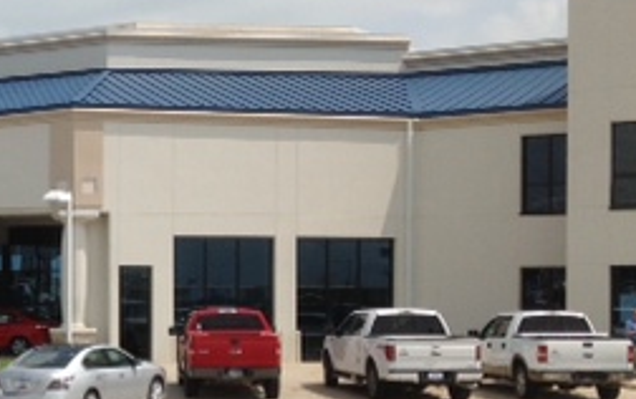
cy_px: 283
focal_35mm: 94
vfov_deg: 13.9
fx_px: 1631
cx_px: -58
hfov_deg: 21.0
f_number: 2.4
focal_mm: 4.28
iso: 50
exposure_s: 1/3367
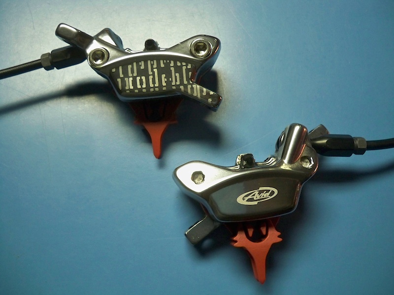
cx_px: 197
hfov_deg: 52.6
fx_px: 398
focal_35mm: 35
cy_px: 148
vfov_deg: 40.7
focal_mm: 6.3
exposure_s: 1/30
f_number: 3.1
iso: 320
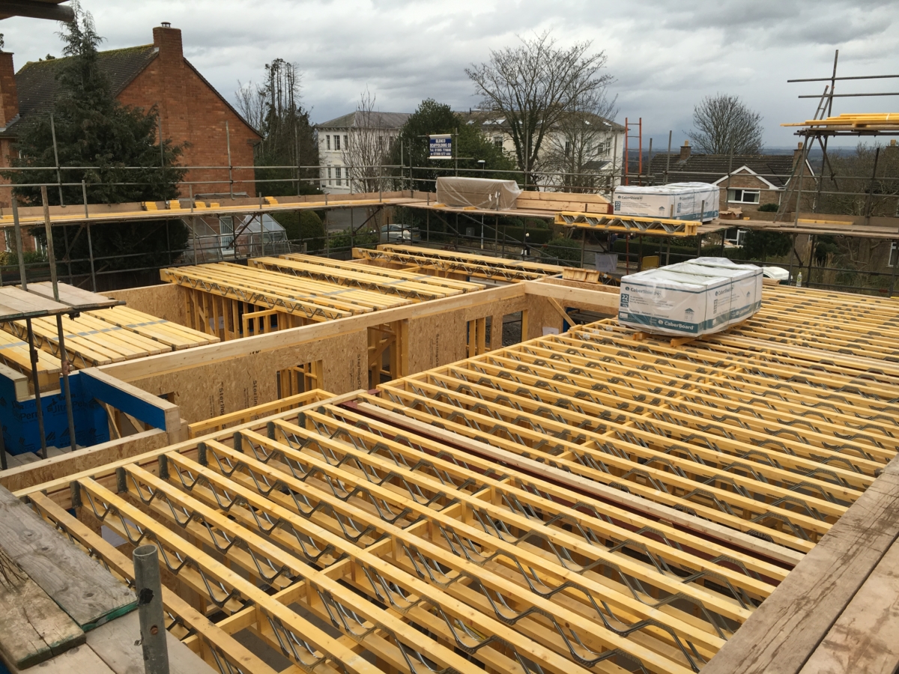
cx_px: 450
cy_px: 337
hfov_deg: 61.7
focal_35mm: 29
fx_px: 753
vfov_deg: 48.2
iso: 25
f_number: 2.2
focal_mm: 4.15
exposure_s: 1/216
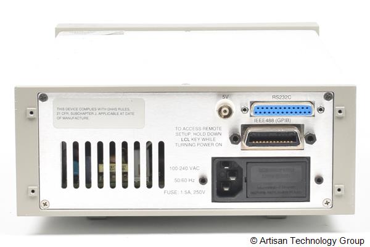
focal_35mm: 54
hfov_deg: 36.9
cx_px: 185
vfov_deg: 25.1
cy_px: 124
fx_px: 555
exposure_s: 1/200
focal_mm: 36
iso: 200
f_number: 11
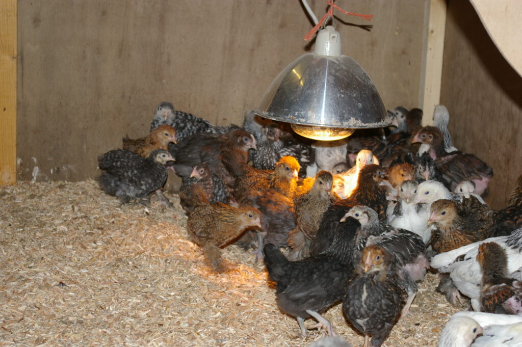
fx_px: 1087
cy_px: 174
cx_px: 261
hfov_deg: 27.0
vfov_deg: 18.2
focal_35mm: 75
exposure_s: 1/60
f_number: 5.6
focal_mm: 50
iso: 200
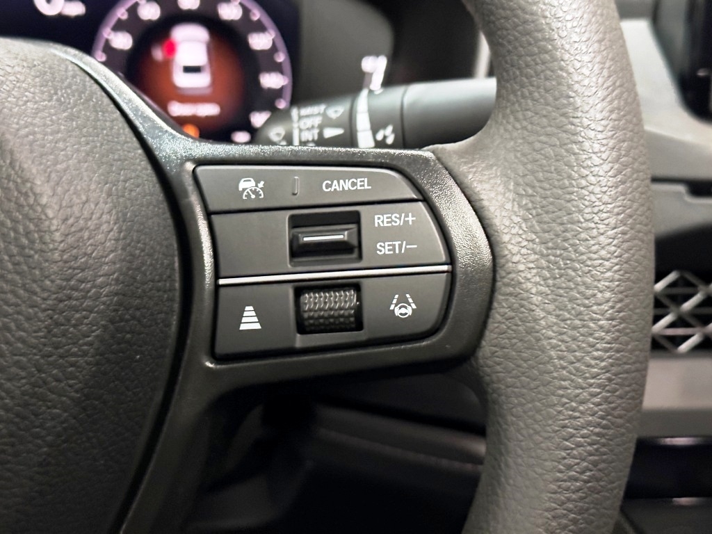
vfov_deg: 30.3
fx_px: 987
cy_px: 267
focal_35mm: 48
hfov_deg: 39.7
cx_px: 356
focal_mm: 6.86
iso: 640
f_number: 1.78
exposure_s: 1/24
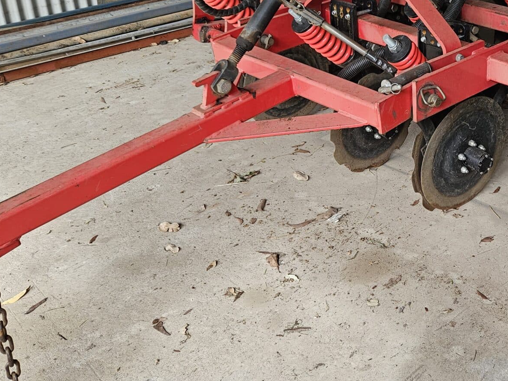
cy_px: 73
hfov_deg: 36.3
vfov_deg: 28.4
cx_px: 436
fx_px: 734
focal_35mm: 50
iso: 32
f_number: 1.8
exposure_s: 1/180
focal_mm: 5.4
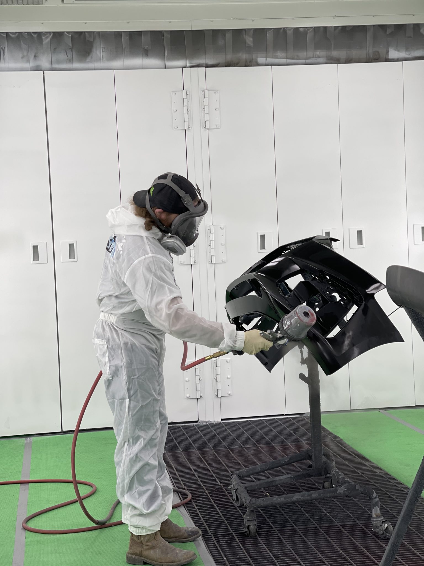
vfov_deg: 30.3
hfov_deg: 22.9
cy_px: 283
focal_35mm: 64
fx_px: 1045
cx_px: 212
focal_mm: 7.5
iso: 40
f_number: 2.2
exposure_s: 1/126
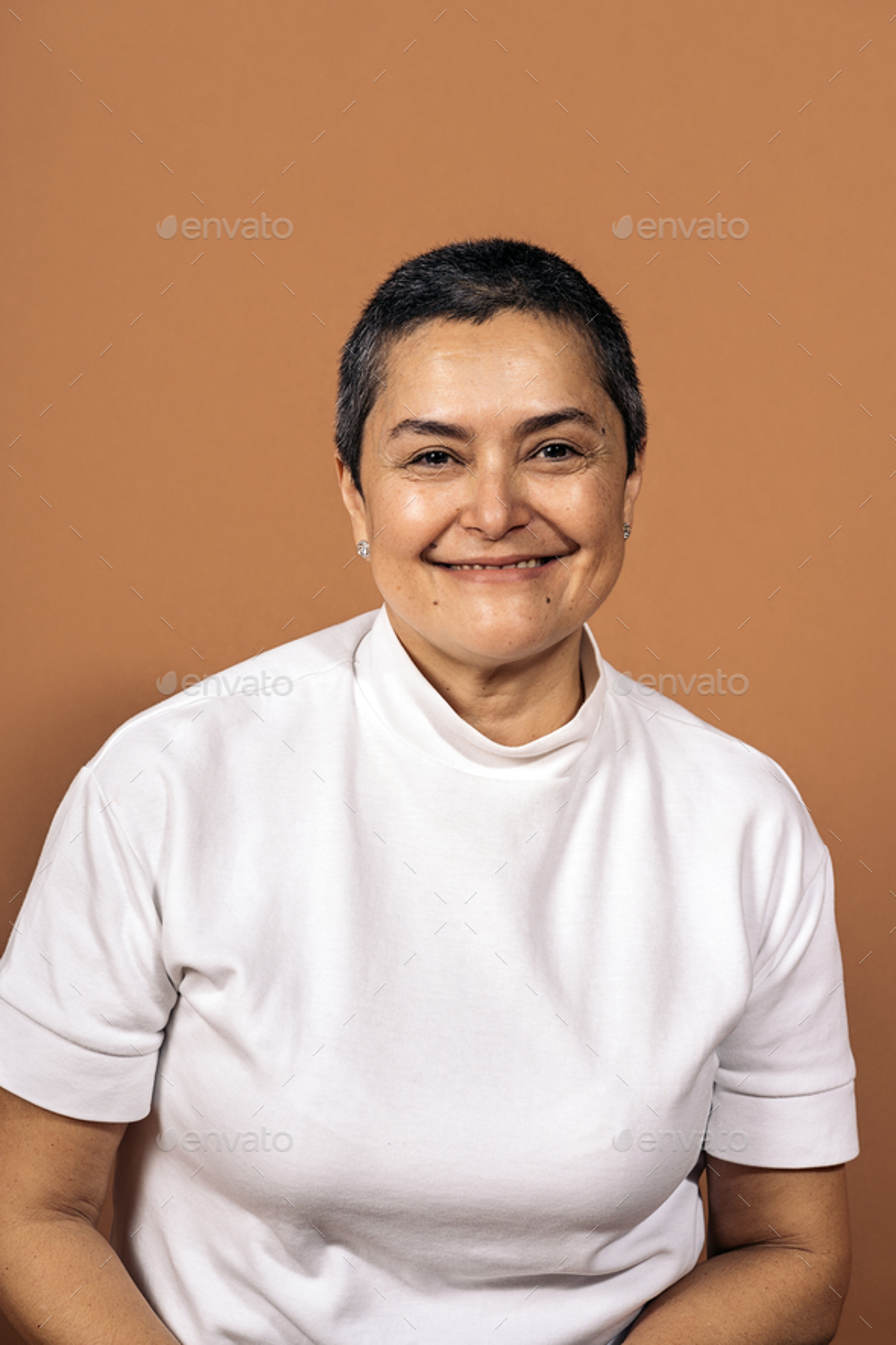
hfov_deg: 16.1
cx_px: 448
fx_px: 3173
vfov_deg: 23.9
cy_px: 672
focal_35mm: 85
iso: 100
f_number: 8
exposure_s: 1/160
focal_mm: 85
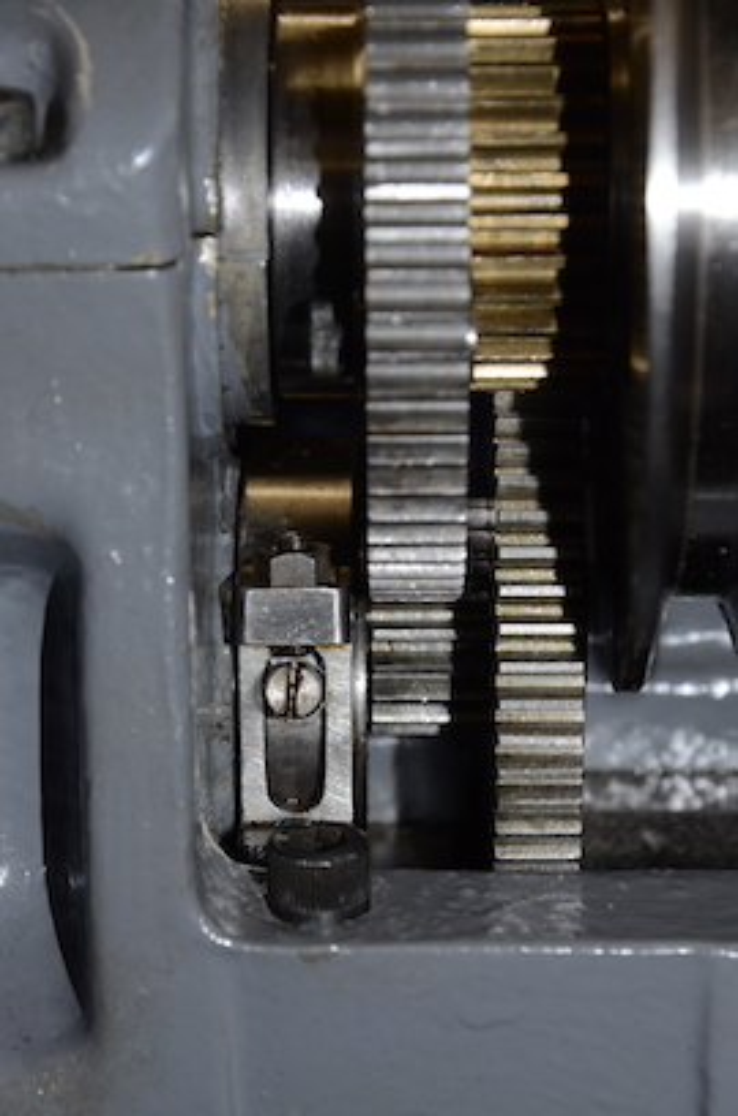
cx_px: 369
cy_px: 558
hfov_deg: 9.3
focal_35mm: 147
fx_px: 4543
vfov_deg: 14.0
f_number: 11
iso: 800
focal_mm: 98
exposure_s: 1/60
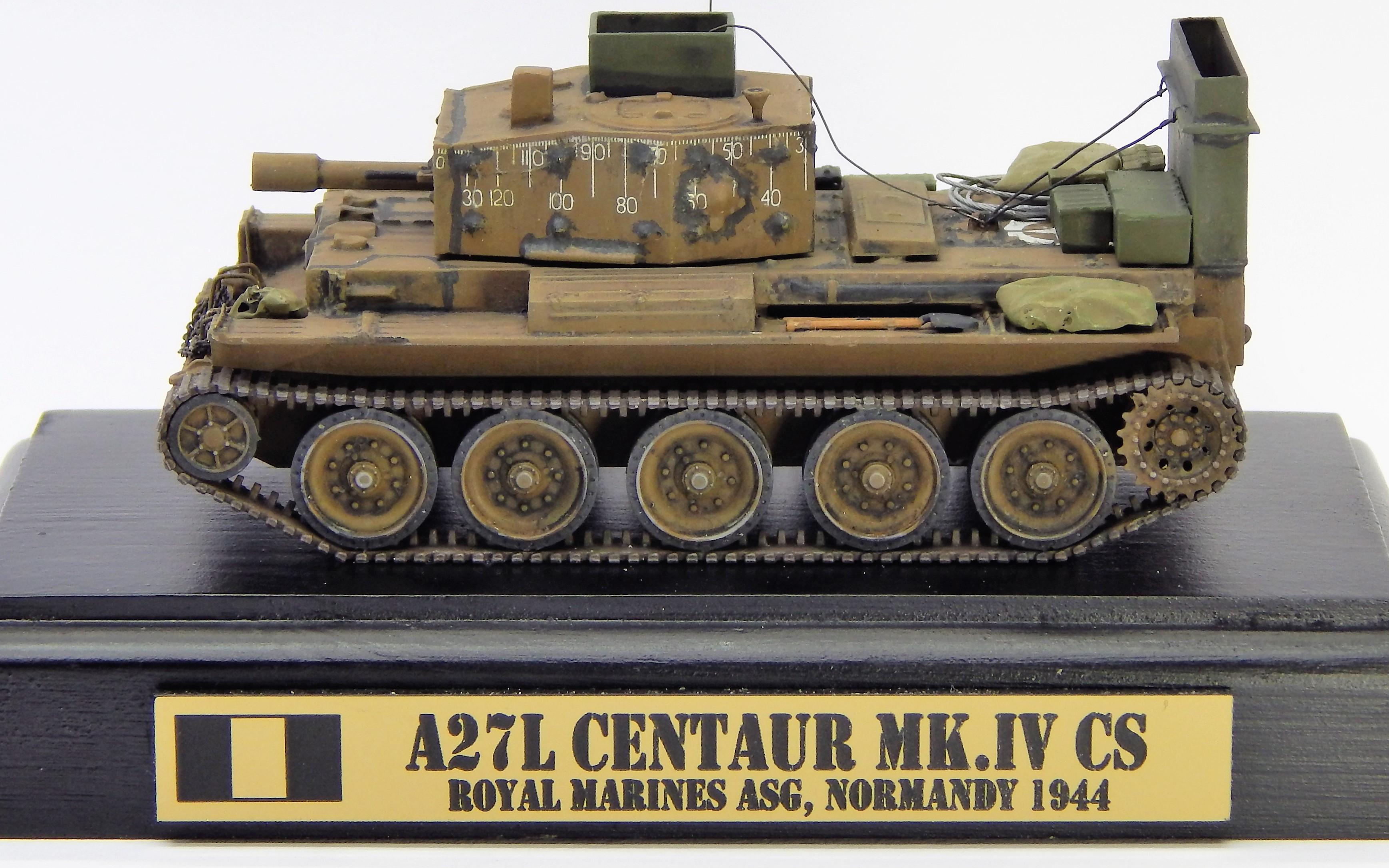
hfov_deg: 14.9
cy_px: 281
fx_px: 5300
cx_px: 683
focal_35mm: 140
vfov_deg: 9.4
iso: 125
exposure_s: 1/40
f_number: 4.6
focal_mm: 20.5
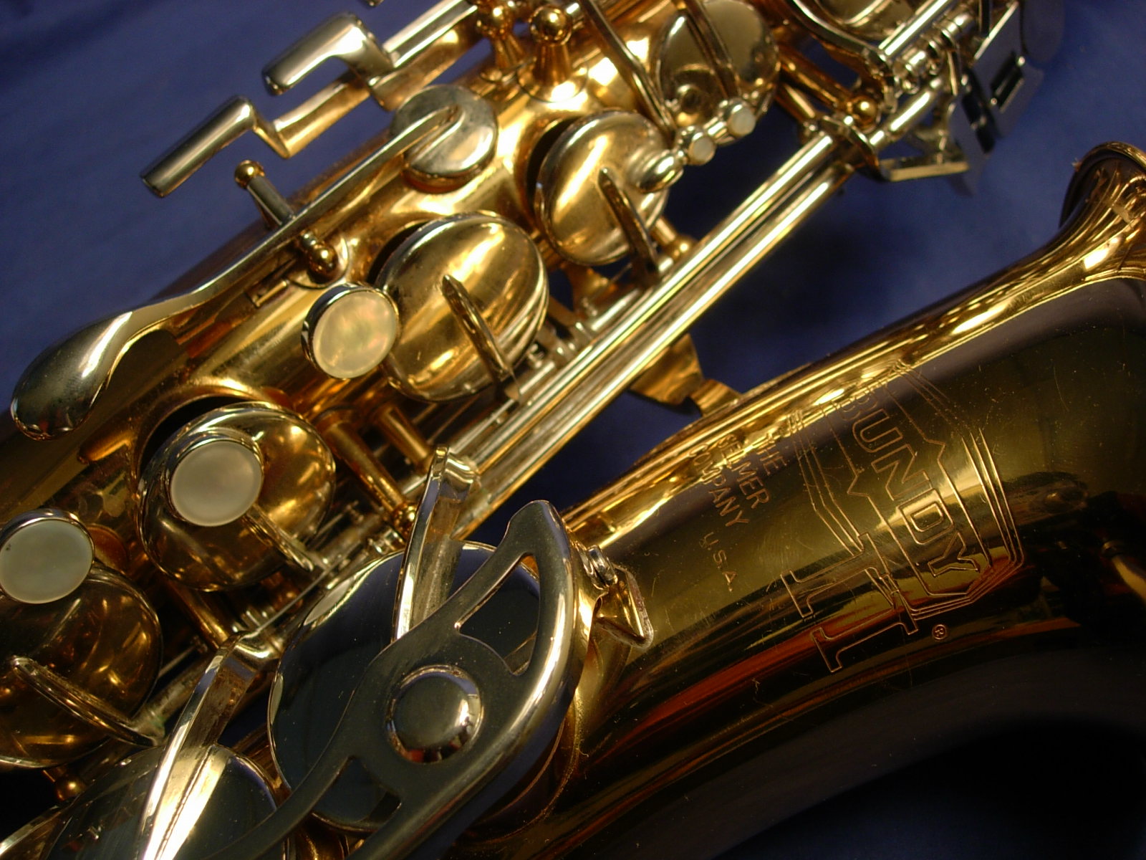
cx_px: 573
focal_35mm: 38
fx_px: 1258
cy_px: 430
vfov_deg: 37.7
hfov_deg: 49.0
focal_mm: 7.8
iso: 64
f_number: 2.8
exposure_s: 1/31
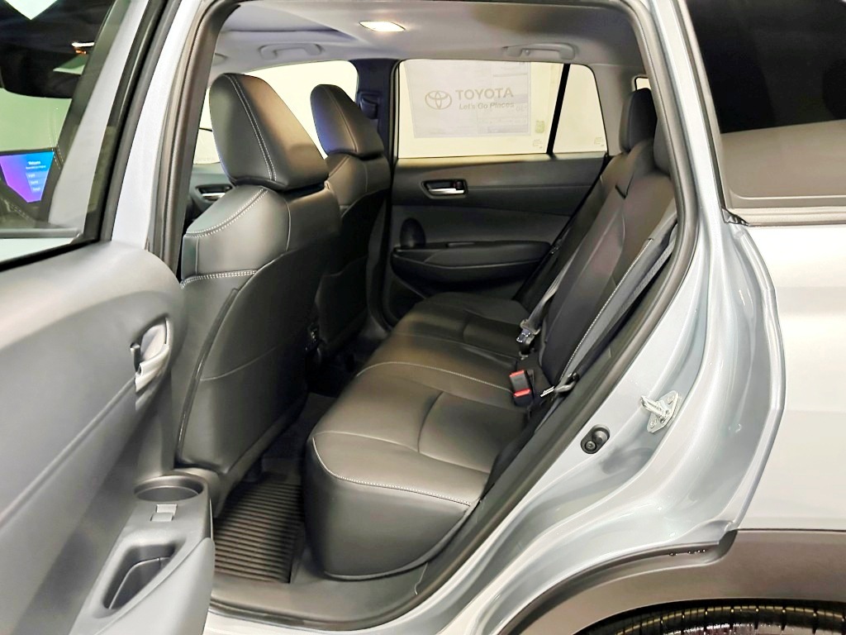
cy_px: 318
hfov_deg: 71.6
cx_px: 423
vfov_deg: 56.8
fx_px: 587
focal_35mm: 24
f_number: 1.78
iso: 1000
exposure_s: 1/40
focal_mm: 6.86
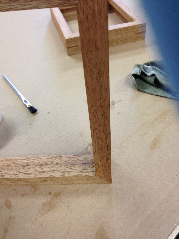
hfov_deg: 40.7
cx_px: 90
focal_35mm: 35
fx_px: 241
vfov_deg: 52.6
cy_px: 120
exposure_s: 1/20
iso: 80
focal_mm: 4.28
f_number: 2.4
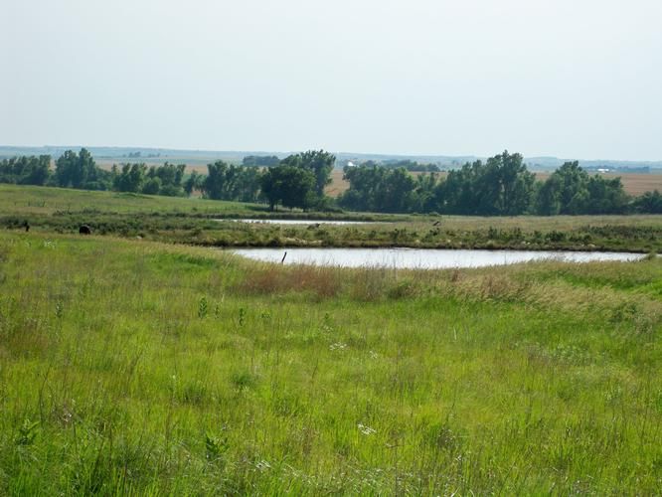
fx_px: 2009
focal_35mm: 105
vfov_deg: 14.1
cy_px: 248
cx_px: 331
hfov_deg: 18.7
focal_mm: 18.8
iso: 64
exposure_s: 1/400
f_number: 5.7
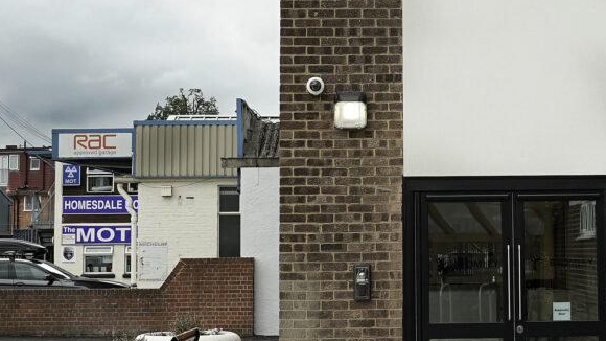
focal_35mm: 86
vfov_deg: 14.0
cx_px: 454
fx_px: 1382
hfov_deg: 24.5
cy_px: 87
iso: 400
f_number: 9
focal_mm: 31
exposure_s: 1/100
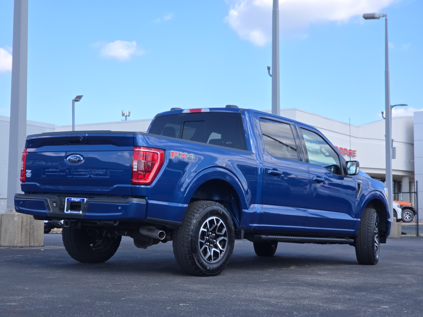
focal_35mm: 69
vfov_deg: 21.3
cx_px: 212
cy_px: 158
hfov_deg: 28.2
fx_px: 843
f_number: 2.4
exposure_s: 1/536
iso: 25
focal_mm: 7
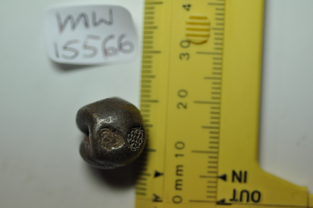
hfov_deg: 22.6
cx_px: 156
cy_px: 104
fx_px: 782
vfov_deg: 15.2
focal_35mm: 90
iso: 560
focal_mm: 60
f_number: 4
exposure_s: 1/250
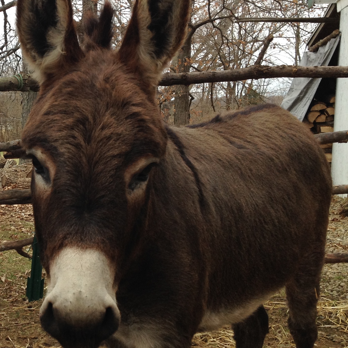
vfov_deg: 24.3
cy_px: 168
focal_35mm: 71
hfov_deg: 23.4
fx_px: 808
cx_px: 5
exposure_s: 1/134
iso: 50
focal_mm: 4.28
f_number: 2.4
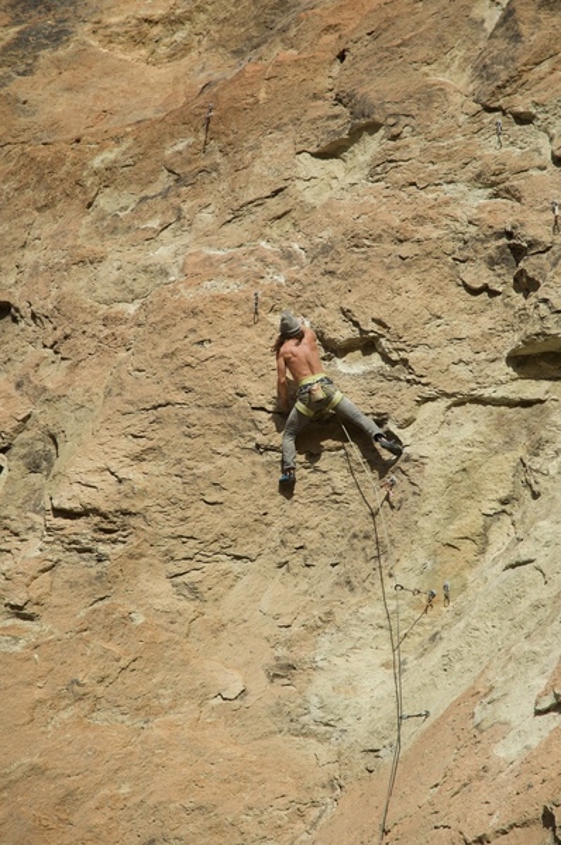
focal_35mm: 128
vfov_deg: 16.1
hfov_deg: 10.7
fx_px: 2990
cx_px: 280
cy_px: 422
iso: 400
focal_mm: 85
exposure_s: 1/1600
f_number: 7.1
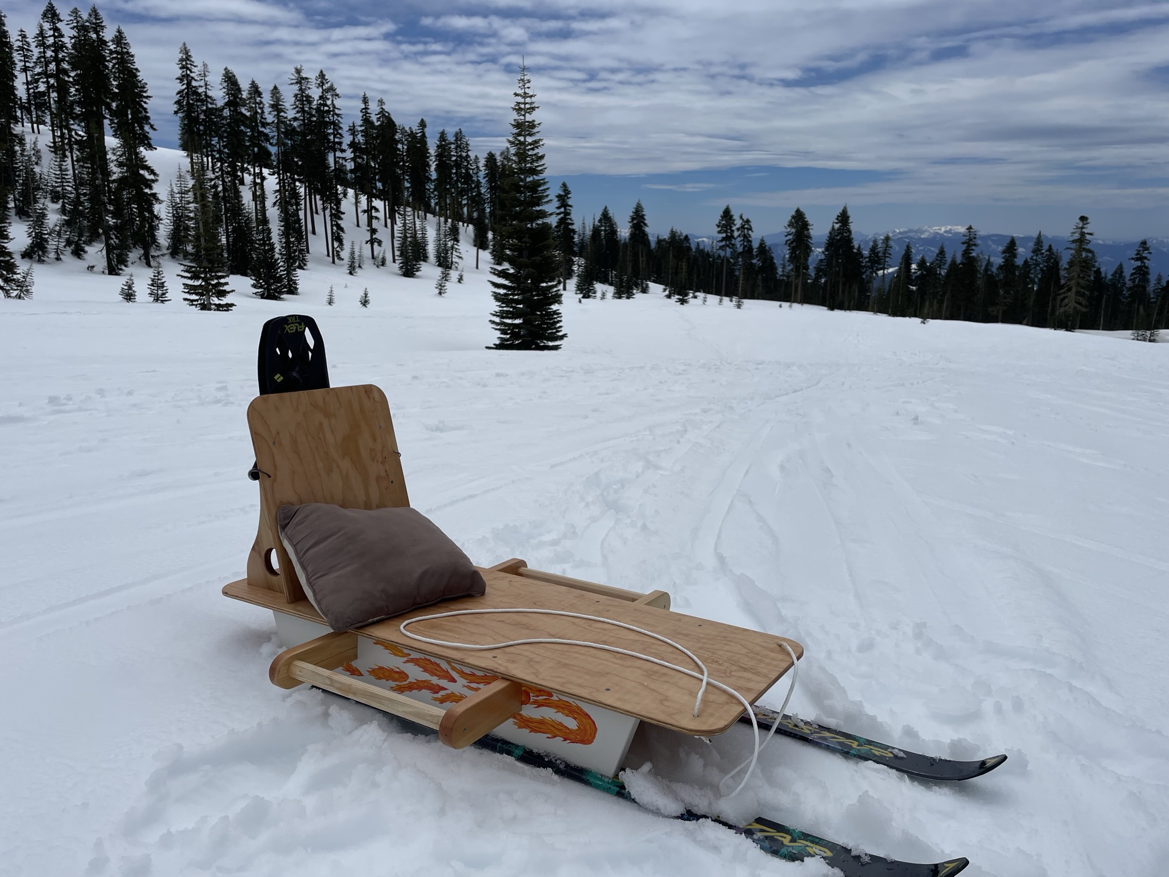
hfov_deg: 67.3
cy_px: 438
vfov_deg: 53.1
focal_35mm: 26
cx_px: 584
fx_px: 878
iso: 32
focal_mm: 4.2
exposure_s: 1/17241
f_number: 1.6
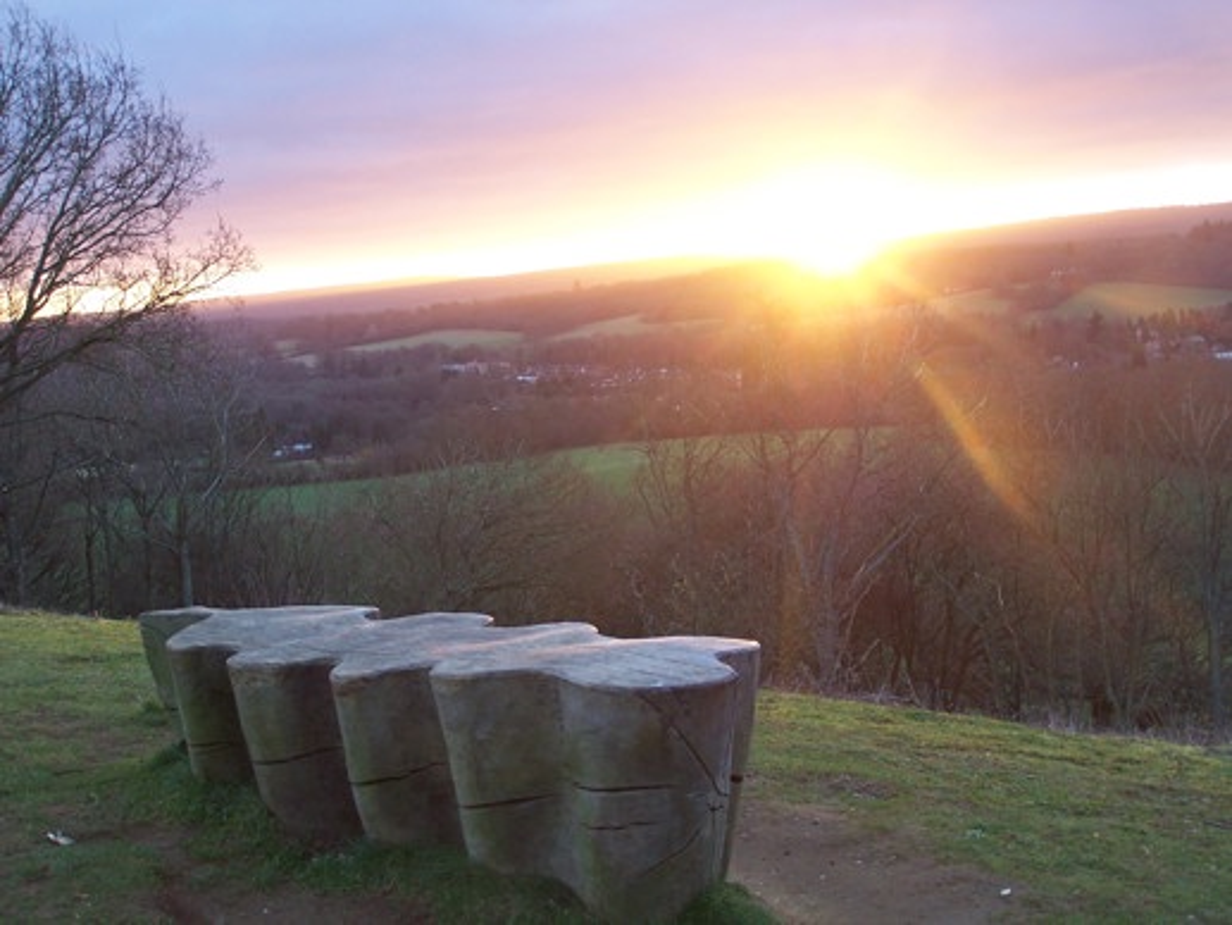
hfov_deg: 30.3
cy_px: 462
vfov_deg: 22.9
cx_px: 616
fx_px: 2278
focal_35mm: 64
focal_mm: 10.7
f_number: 3.2
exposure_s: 1/30
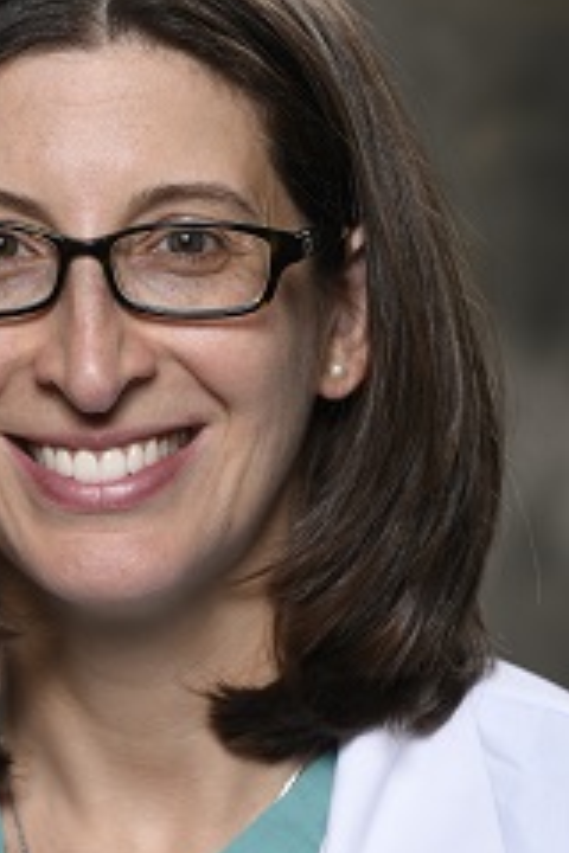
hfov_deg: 4.7
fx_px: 6922
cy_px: 441
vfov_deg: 7.1
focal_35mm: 292
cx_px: 84
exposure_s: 1/160
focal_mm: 155
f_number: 5.6
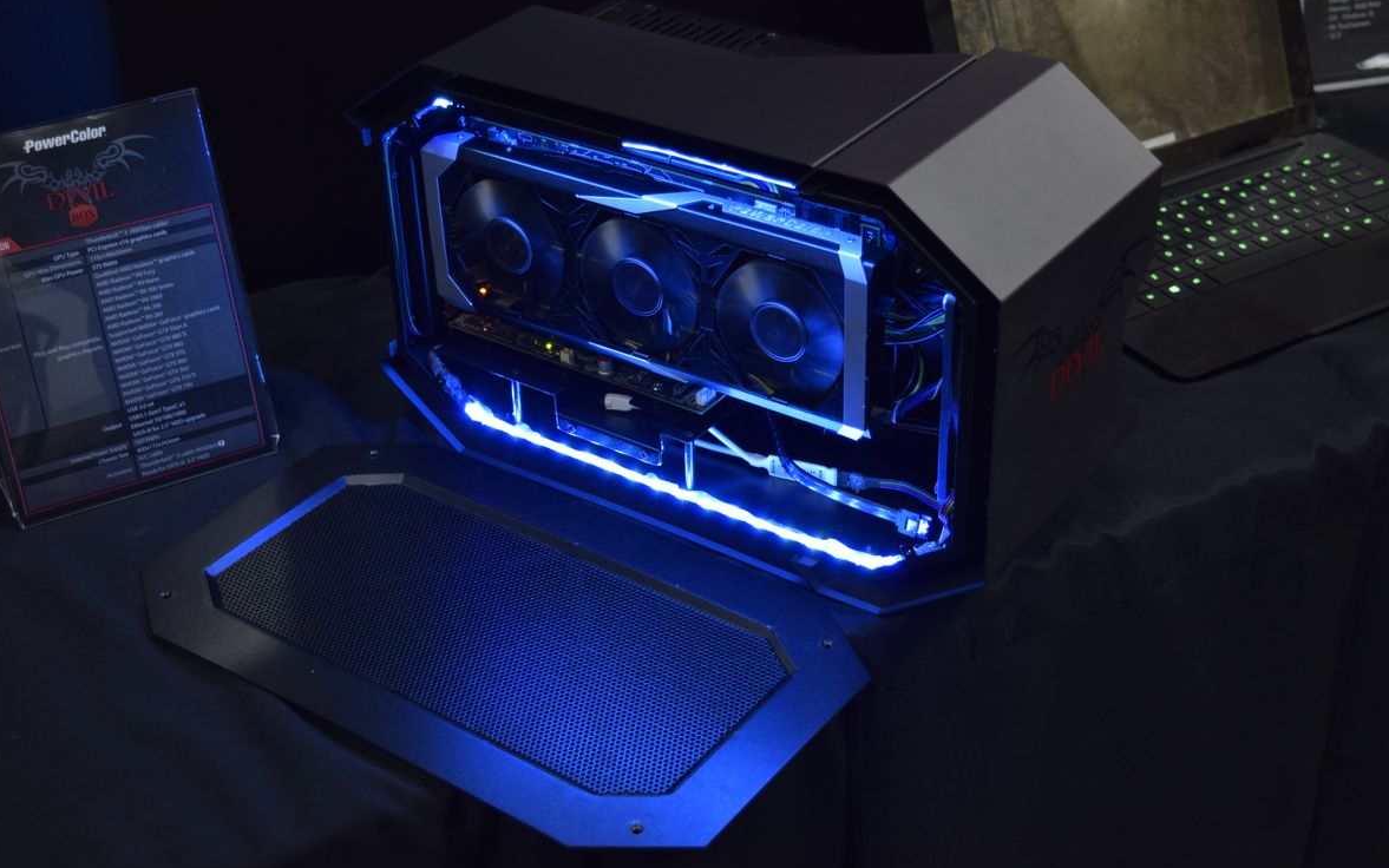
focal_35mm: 53
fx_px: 2007
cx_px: 701
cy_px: 448
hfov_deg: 38.2
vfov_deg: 24.4
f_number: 4.5
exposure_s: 1/60
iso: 560
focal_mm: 34
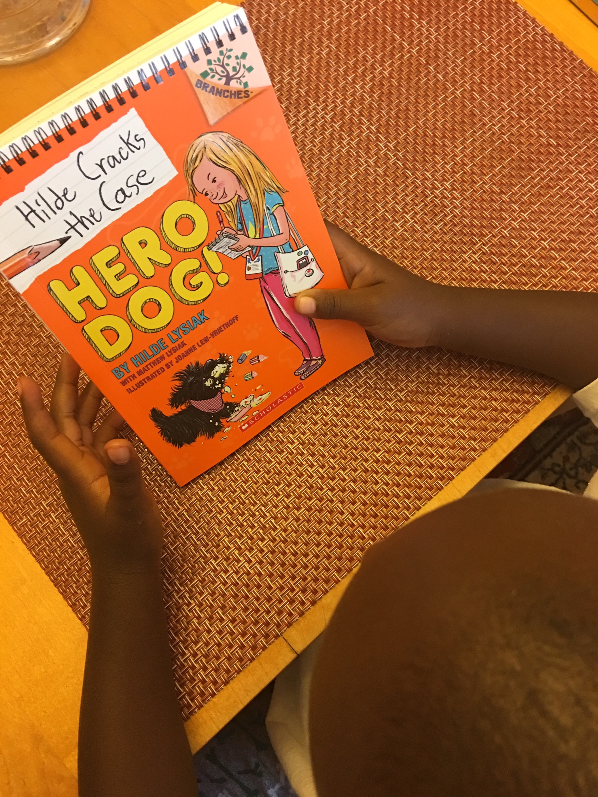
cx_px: 299
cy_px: 398
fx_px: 668
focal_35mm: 29
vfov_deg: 61.7
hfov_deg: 48.2
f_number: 2.2
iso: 100
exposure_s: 1/15
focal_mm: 4.15
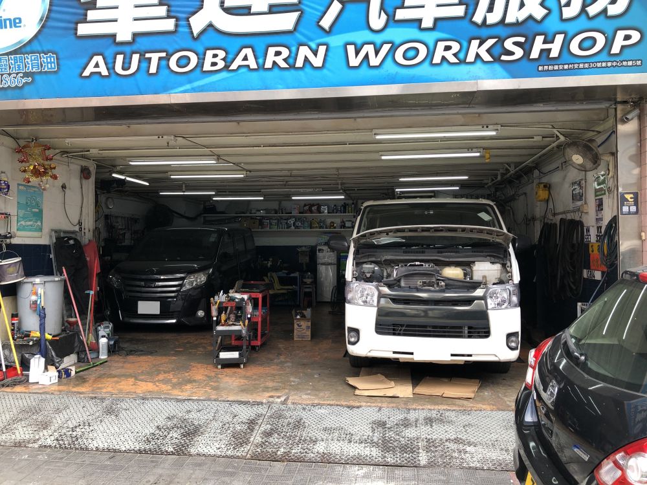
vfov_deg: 49.7
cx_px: 324
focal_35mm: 28
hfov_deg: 63.4
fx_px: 523
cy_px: 242
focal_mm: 3.99
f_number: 1.8
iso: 20
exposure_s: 1/117
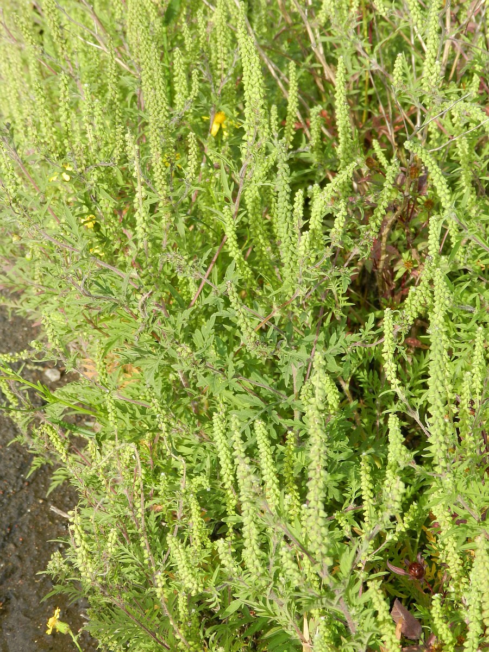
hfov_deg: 14.8
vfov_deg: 19.6
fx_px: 1884
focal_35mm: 100
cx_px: 244
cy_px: 326
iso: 160
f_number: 4.6
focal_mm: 17.7
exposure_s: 1/320
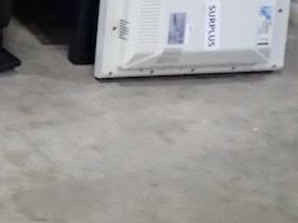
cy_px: 16
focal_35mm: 163
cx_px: -462
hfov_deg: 10.2
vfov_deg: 9.1
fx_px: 1403
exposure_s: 1/30
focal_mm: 5.5
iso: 640
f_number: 2.3
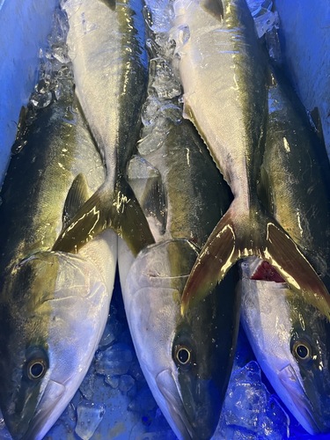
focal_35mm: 28
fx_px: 356
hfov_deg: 49.7
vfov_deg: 63.4
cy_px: 220
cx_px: 165
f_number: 1.8
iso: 320
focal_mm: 3.99
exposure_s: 1/33
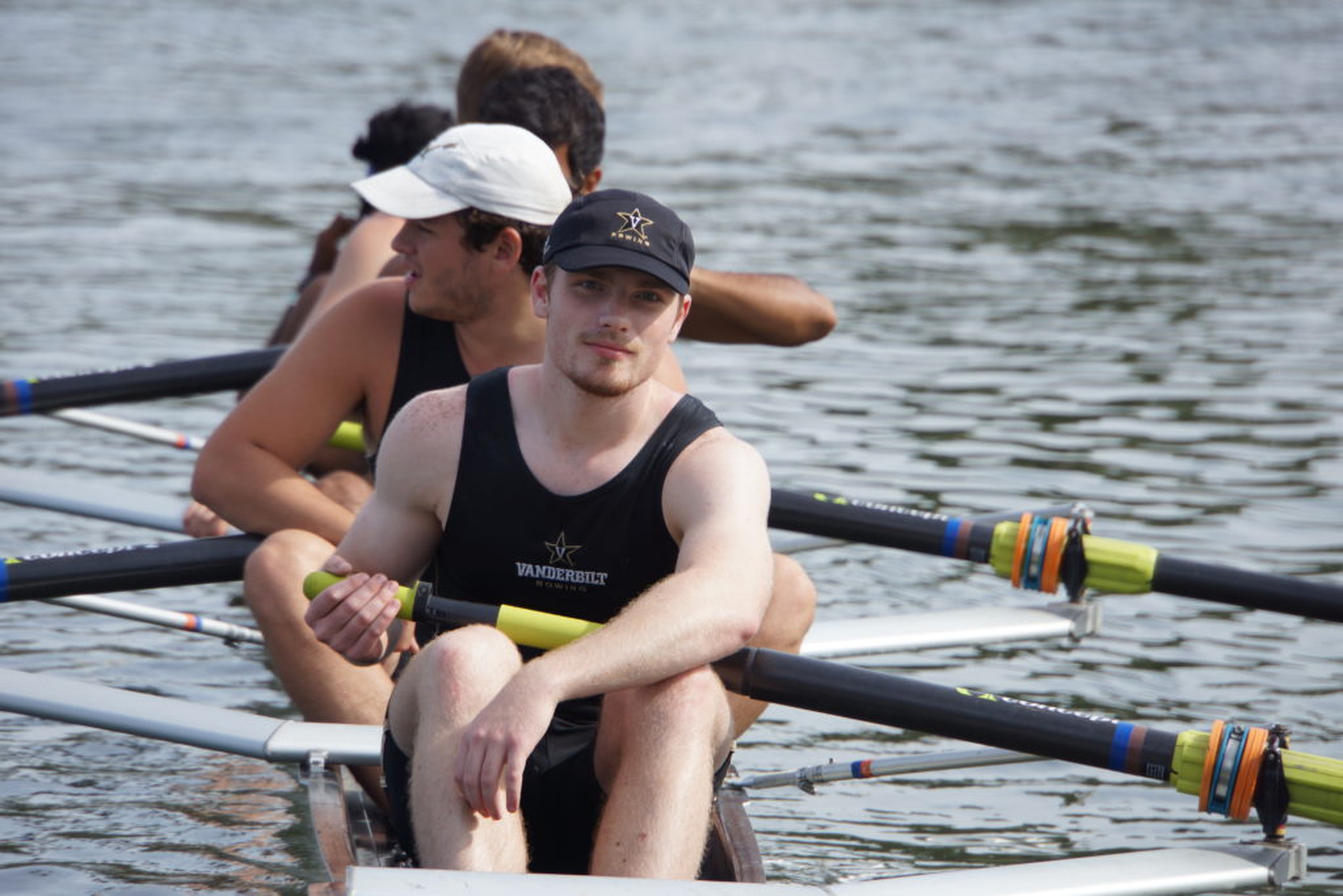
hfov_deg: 6.9
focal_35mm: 300
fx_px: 11192
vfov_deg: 4.6
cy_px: 448
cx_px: 672
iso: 100
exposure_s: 1/250
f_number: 6.3
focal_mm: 200
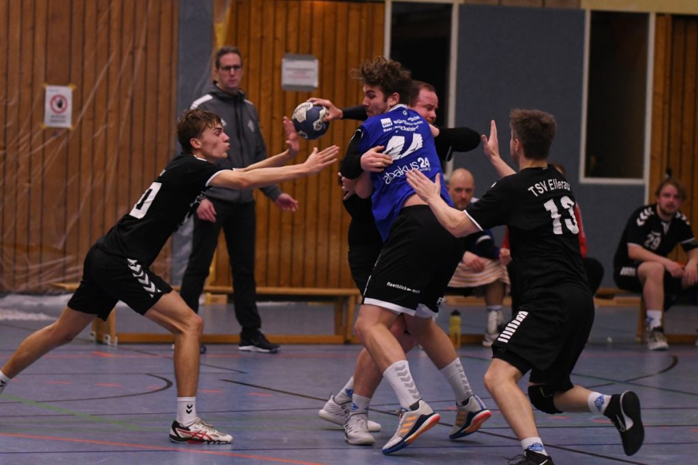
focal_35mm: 180
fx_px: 3490
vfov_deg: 7.6
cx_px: 349
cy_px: 232
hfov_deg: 11.4
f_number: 2.8
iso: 4000
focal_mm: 120
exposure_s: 1/800
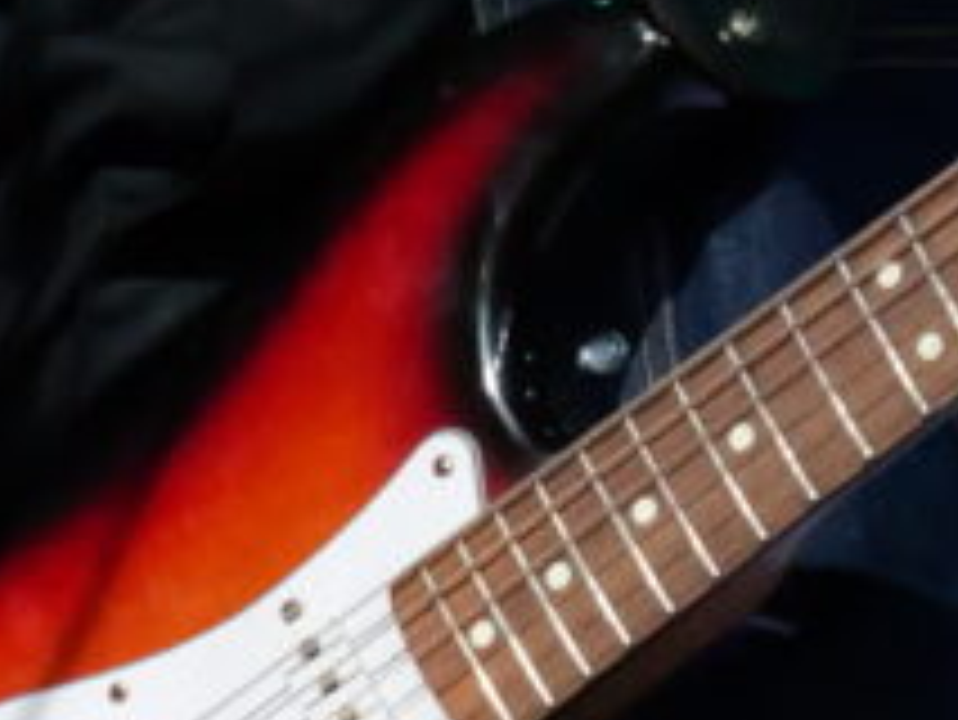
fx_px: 64630
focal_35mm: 2334
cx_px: 315
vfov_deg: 0.6
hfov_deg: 0.8
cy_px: -754
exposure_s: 1/200
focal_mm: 162
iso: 4000
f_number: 5.2
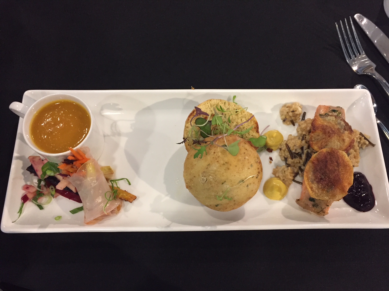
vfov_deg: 48.2
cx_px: 194
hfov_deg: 61.7
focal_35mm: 29
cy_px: 146
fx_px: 326
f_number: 2.2
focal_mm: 4.15
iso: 250
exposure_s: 1/20
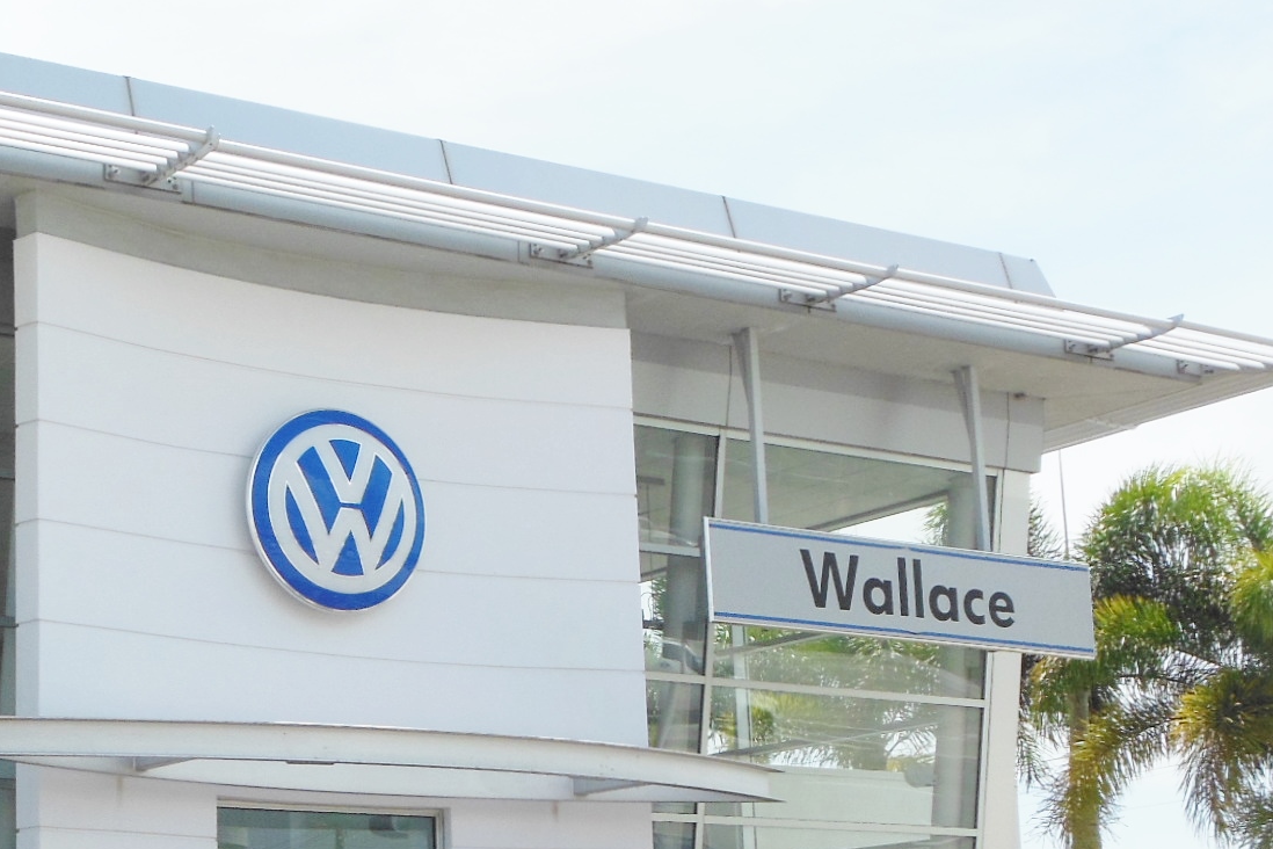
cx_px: 197
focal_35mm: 71
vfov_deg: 19.1
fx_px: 2510
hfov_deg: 27.7
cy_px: 629
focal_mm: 6
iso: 125
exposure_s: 1/1500
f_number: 3.5
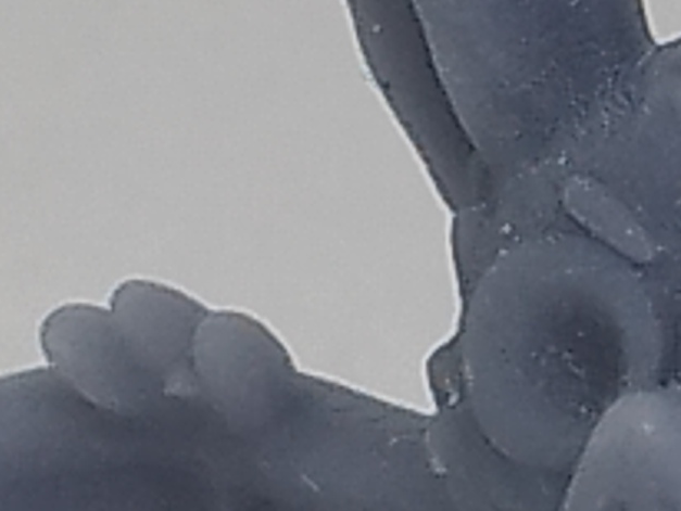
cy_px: 217
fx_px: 3012
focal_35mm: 153
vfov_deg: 9.7
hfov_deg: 12.5
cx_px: 880
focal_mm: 5.89
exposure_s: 1/50
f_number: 1.89
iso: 60
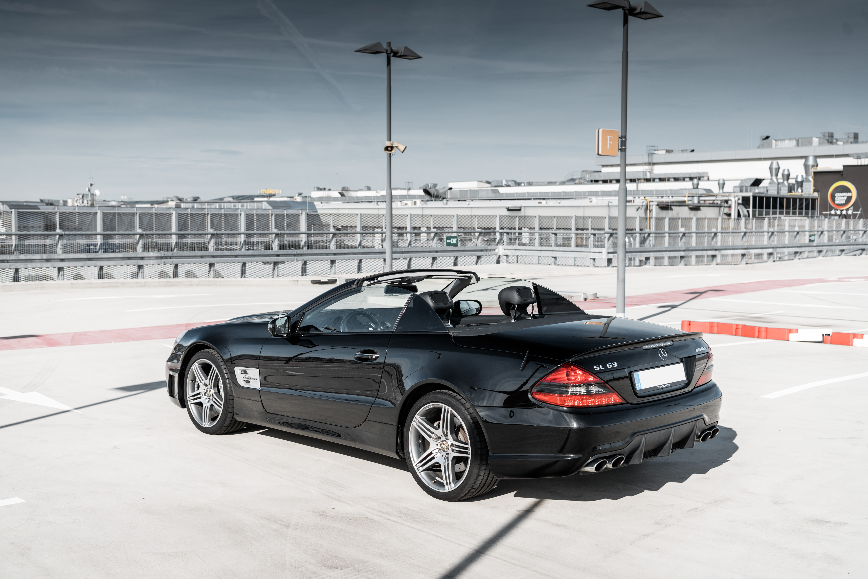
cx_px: 434
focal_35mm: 44
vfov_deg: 30.5
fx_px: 1061
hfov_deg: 44.5
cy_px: 290
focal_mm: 44
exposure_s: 1/250
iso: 64
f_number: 4.5
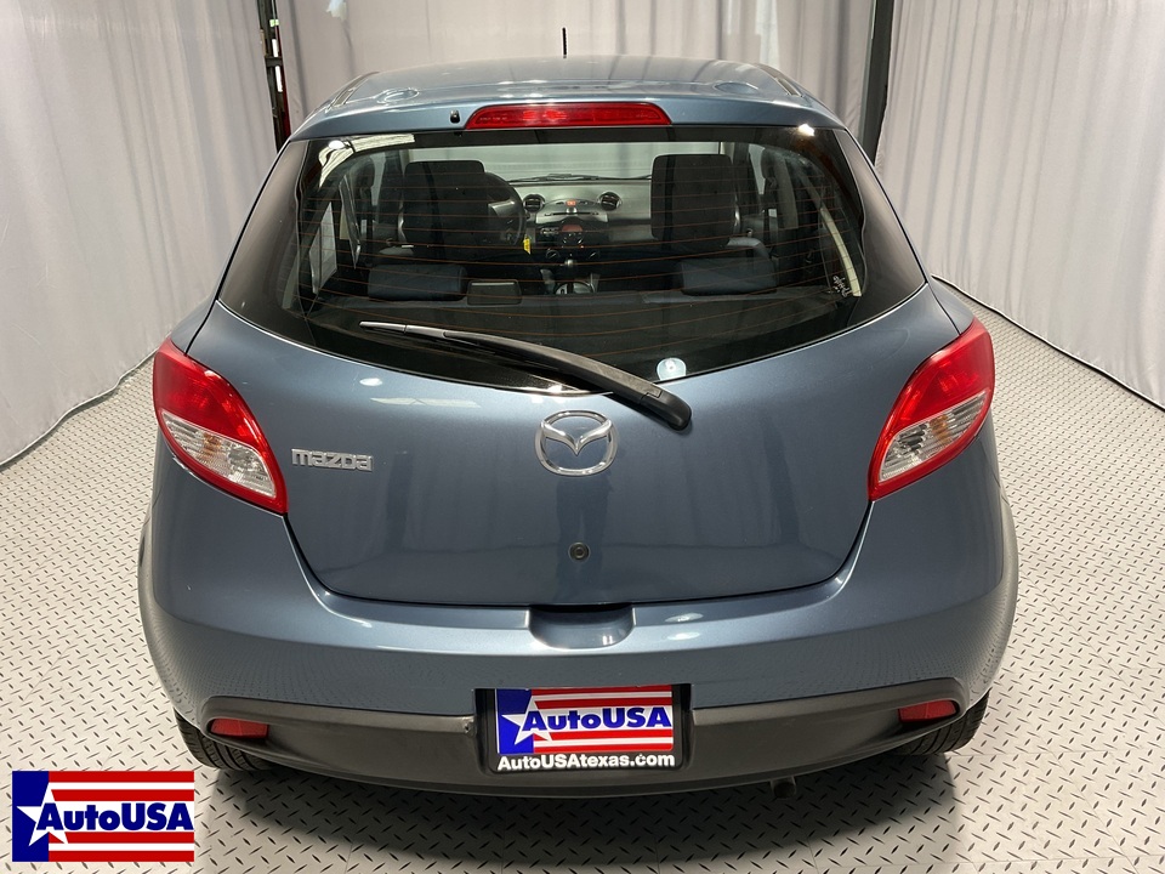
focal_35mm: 29
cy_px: 437
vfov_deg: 48.2
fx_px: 976
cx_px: 582
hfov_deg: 61.7
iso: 50
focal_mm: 3
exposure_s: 1/60
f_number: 1.8
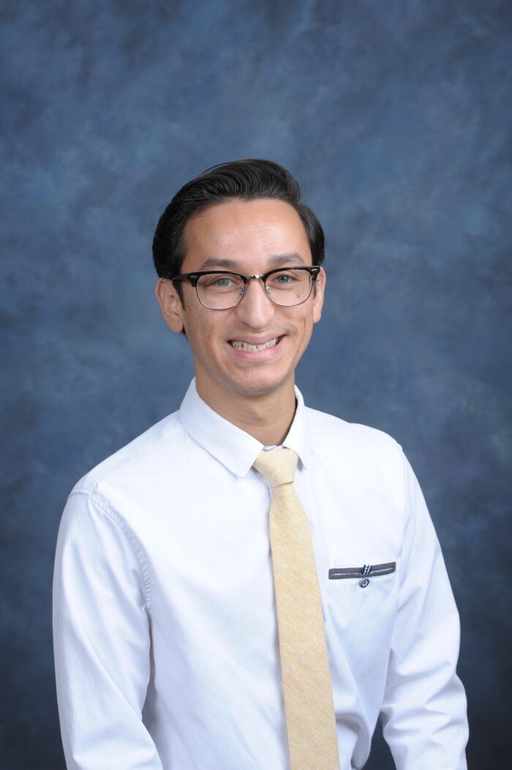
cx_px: 256
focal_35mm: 100
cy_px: 385
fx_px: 2136
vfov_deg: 20.4
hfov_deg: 13.7
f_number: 9
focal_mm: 100
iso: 200
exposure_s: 1/160
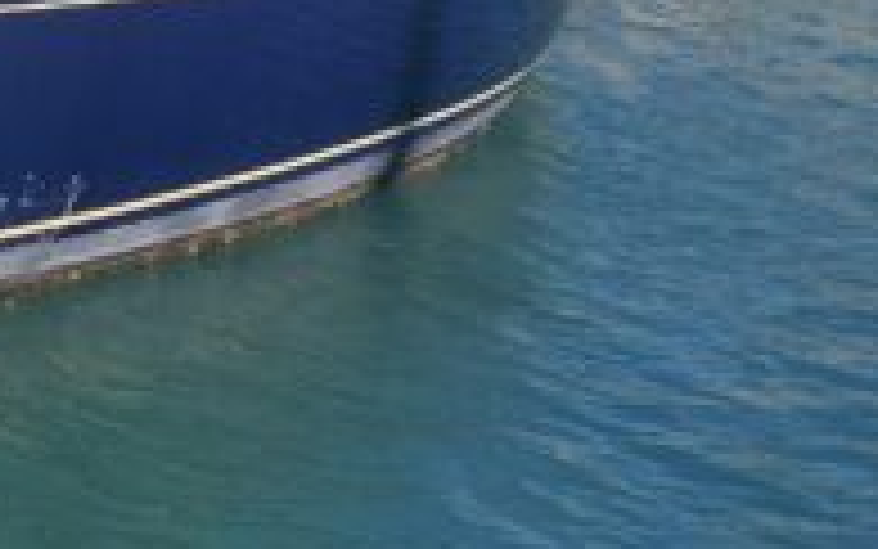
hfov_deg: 21.3
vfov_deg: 15.3
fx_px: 2034
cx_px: -351
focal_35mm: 85
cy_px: 108
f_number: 1.8
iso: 25
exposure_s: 1/1059
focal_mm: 5.23
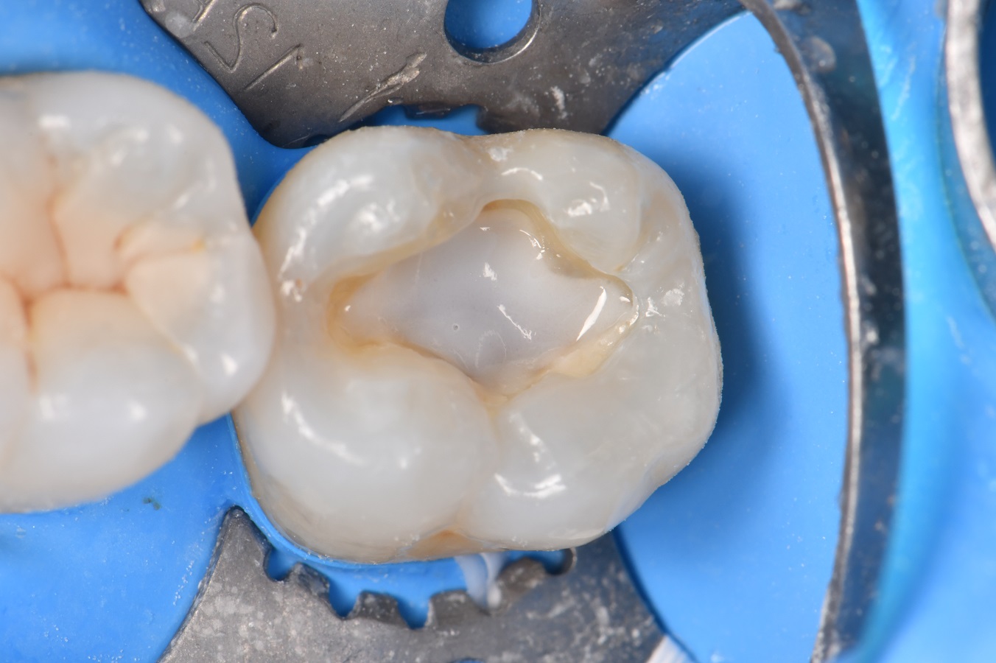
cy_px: 332
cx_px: 498
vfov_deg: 8.7
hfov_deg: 13.1
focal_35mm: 157
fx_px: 4341
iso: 200
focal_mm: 105
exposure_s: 1/200
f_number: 32
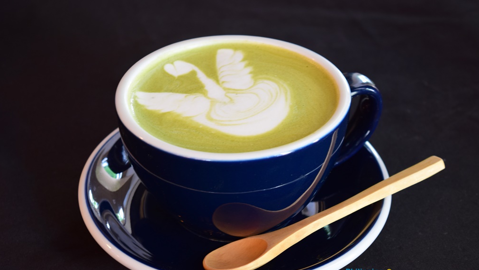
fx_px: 1112
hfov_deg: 24.3
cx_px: 239
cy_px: 159
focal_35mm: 88
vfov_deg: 13.8
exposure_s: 1/2
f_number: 5.6
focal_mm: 55
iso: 400
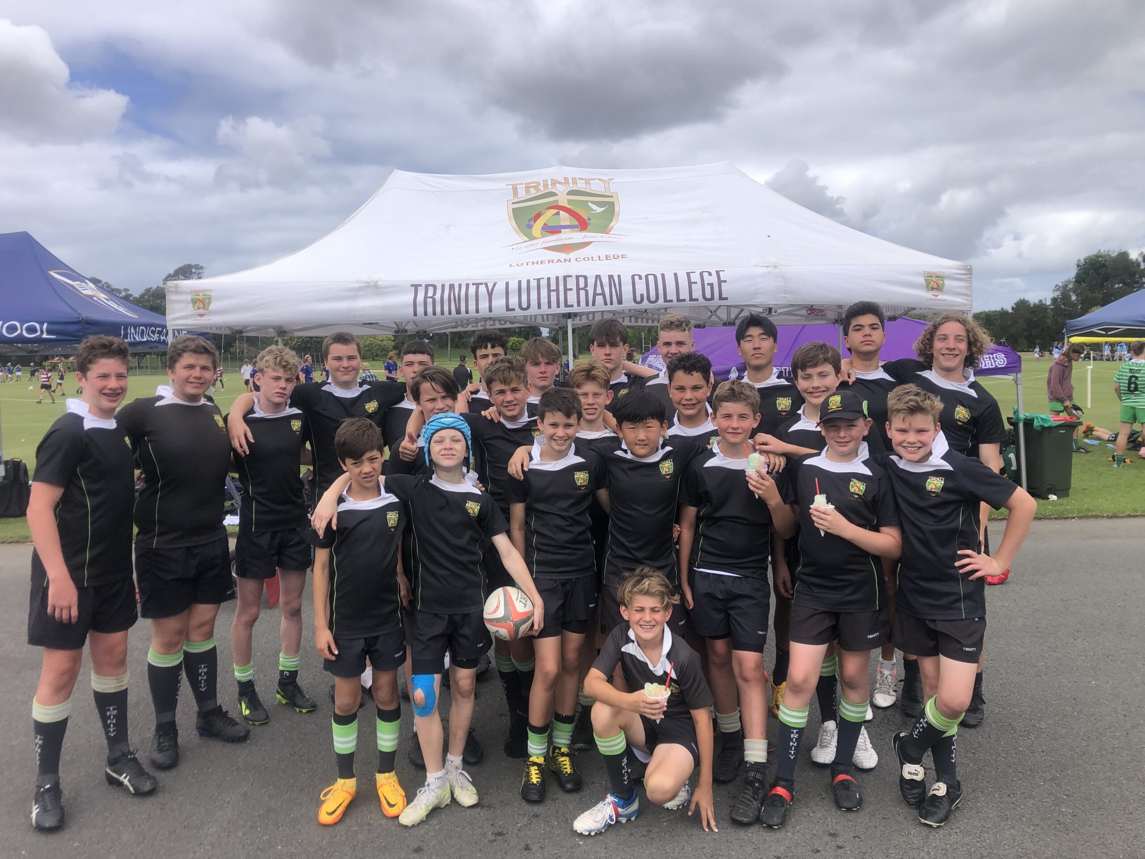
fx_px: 926
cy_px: 430
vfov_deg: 49.7
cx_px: 572
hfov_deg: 63.4
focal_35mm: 28
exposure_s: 1/2024
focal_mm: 3.99
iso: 20
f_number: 1.8
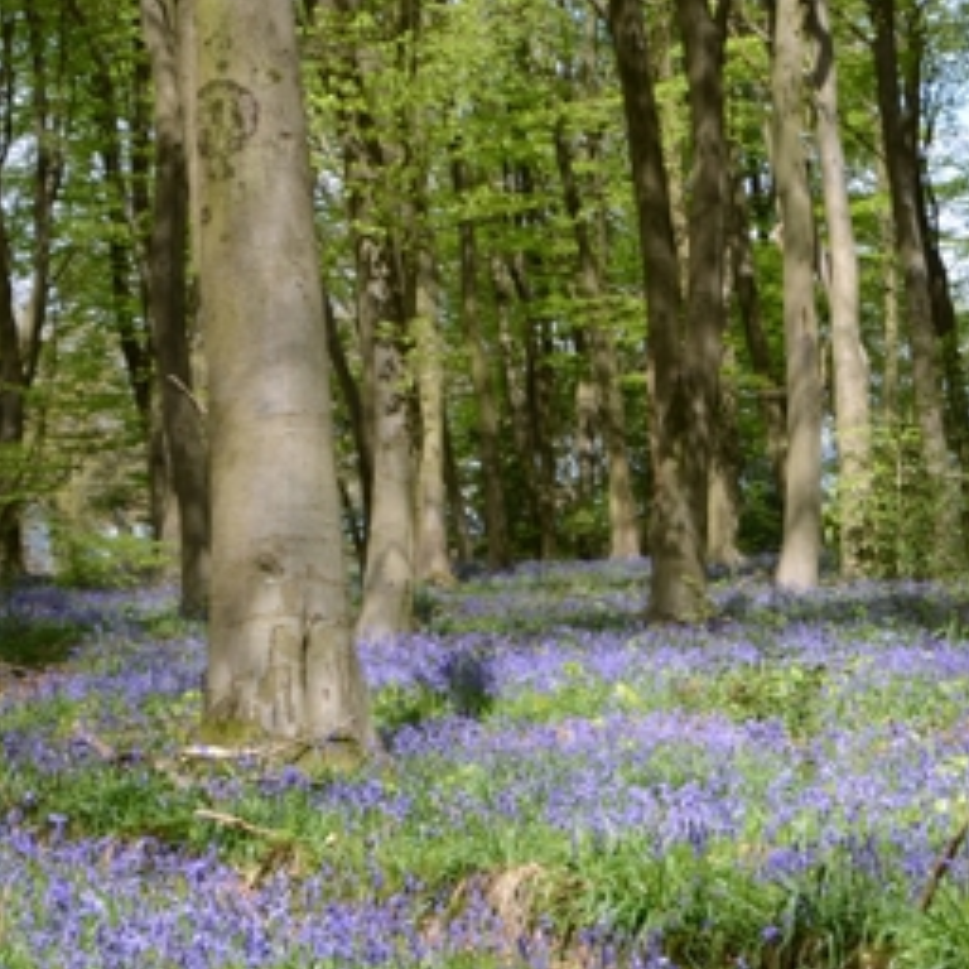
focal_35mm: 131
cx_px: 1105
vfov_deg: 13.3
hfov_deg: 13.0
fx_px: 4148
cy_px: 700
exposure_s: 1/200
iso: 100
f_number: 4.8
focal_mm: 45
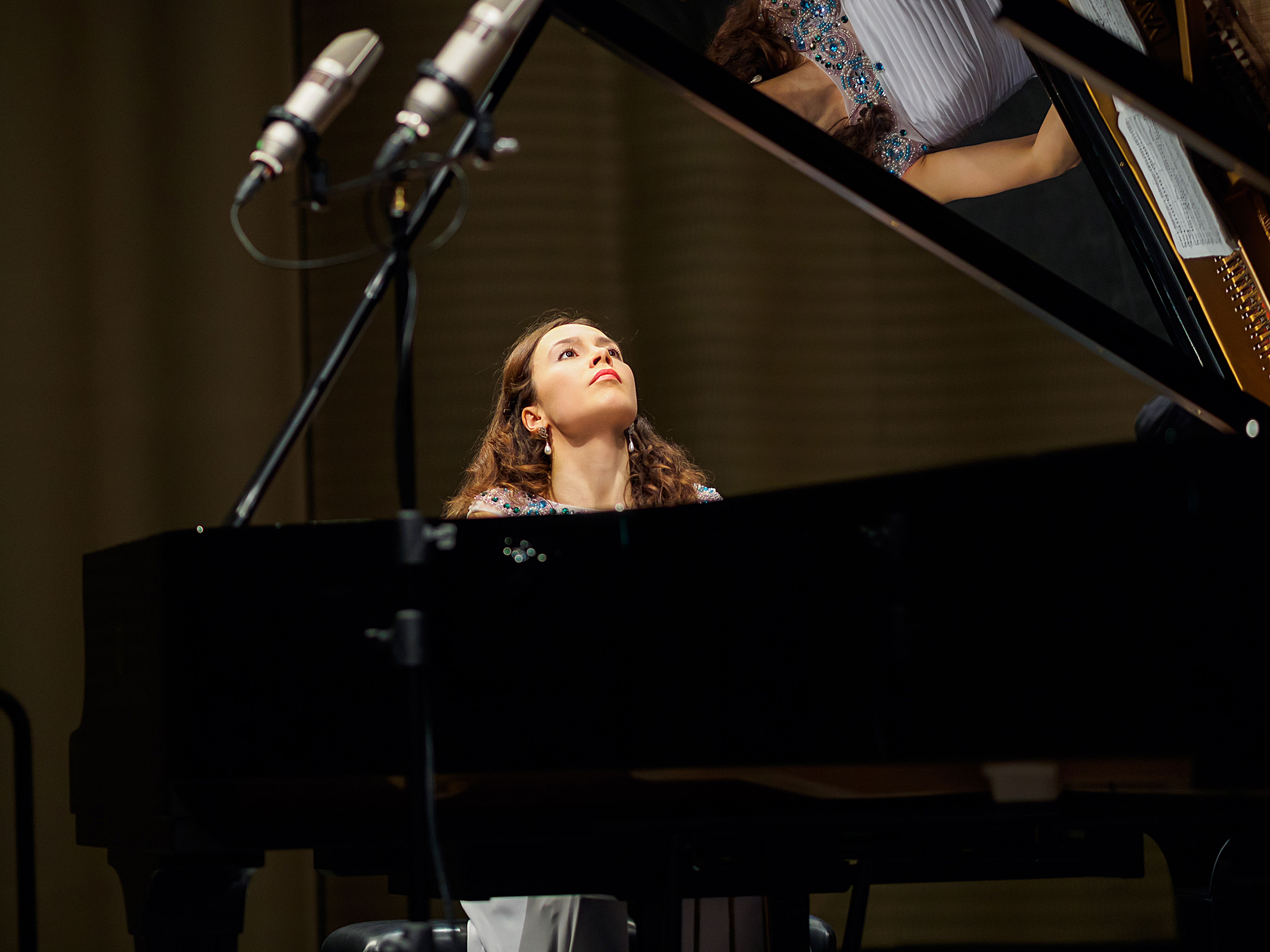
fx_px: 5503
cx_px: 635
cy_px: 476
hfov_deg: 13.2
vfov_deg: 9.9
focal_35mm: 150
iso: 1000
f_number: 1.8
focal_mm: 75
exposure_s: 1/640
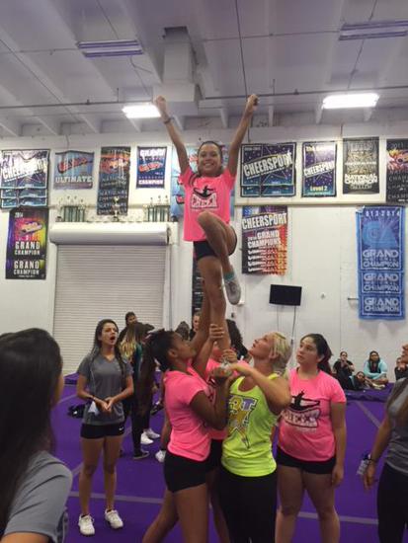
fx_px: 455
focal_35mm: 29
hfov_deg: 48.3
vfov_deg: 61.6
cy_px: 272
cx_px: 204
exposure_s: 1/30
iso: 64
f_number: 2.2
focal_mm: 4.15
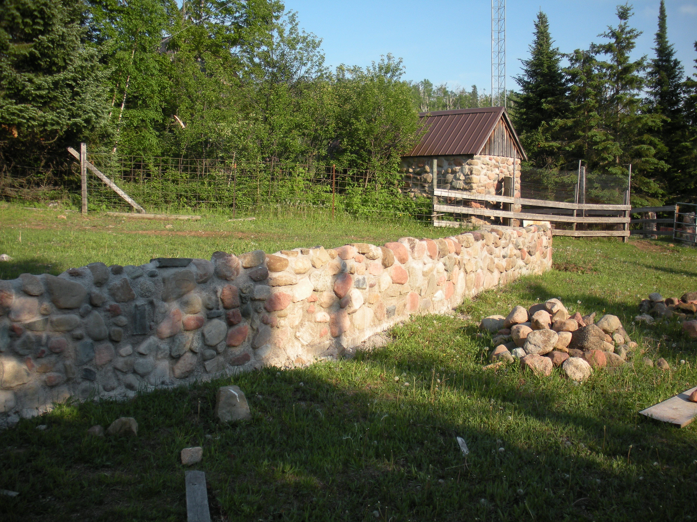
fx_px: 705
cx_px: 348
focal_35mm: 35
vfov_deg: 40.7
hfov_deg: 52.6
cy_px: 261
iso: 64
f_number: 3.5
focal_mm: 6.3
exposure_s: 1/470
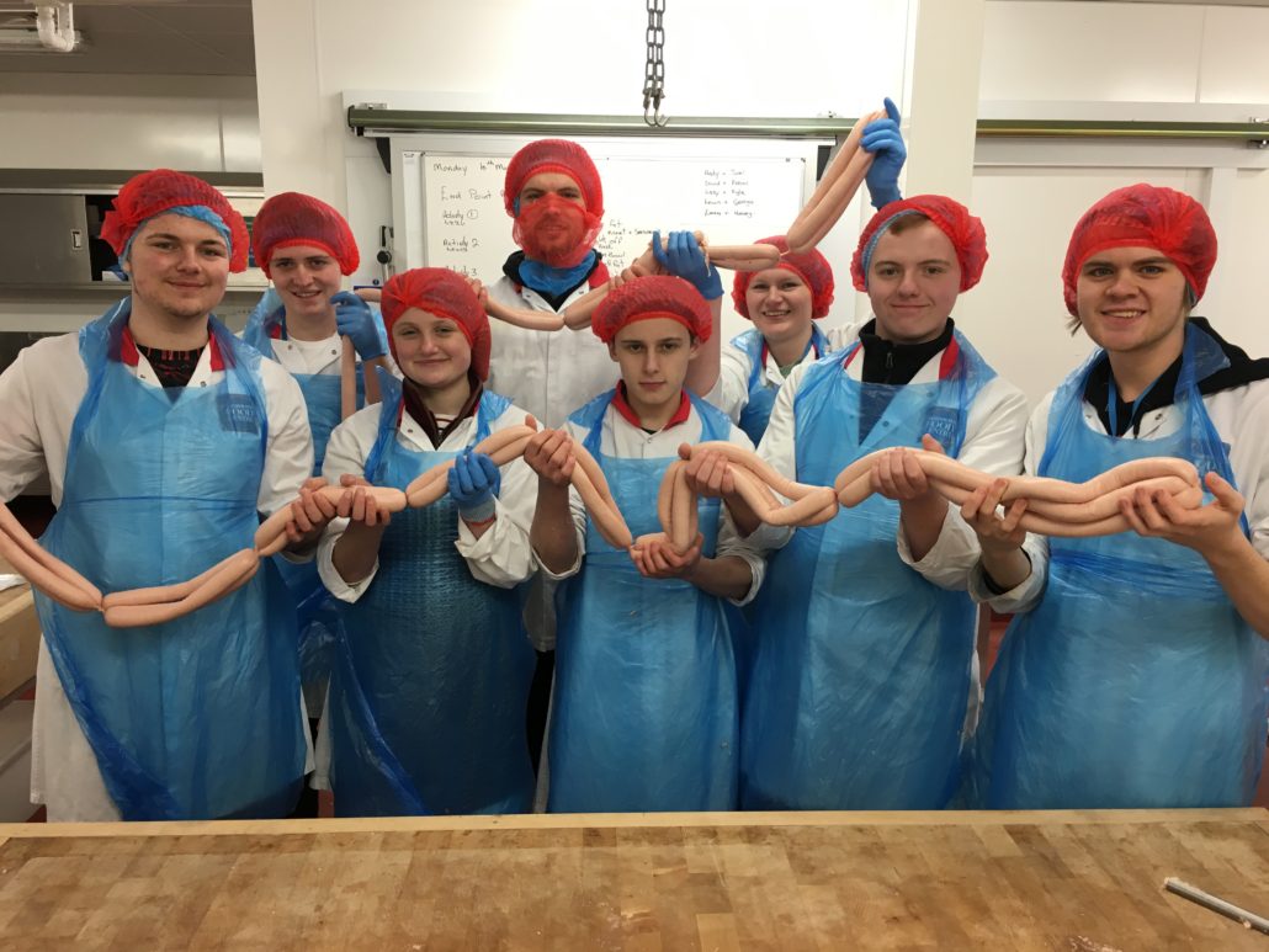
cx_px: 634
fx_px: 1063
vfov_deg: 48.2
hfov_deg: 61.6
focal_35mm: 29
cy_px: 476
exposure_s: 1/33
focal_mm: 4.15
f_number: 2.2
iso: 40
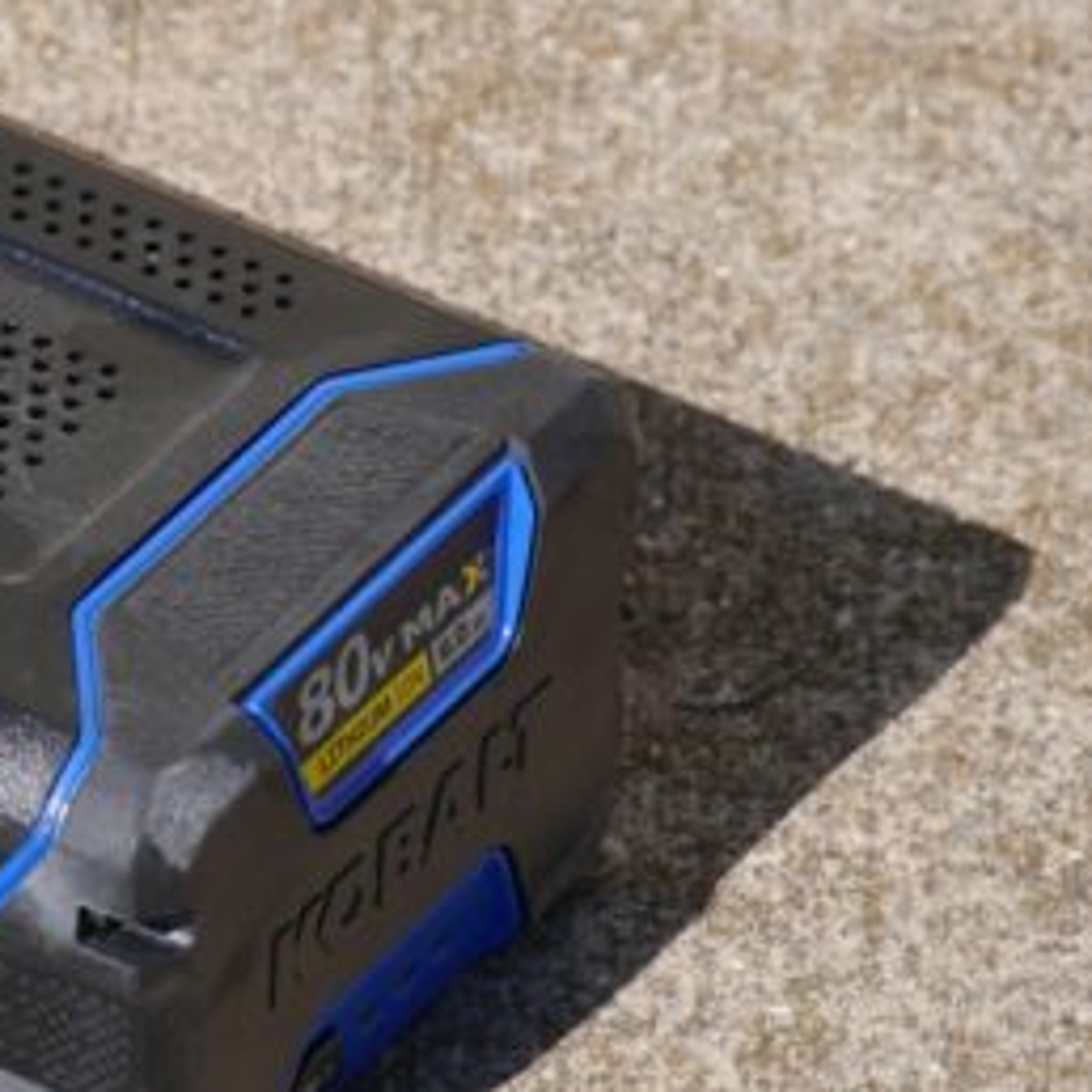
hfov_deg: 3.7
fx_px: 16703
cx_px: -226
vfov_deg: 3.7
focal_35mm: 468
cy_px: 444
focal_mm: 109
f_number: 7.1
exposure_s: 1/640
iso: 200
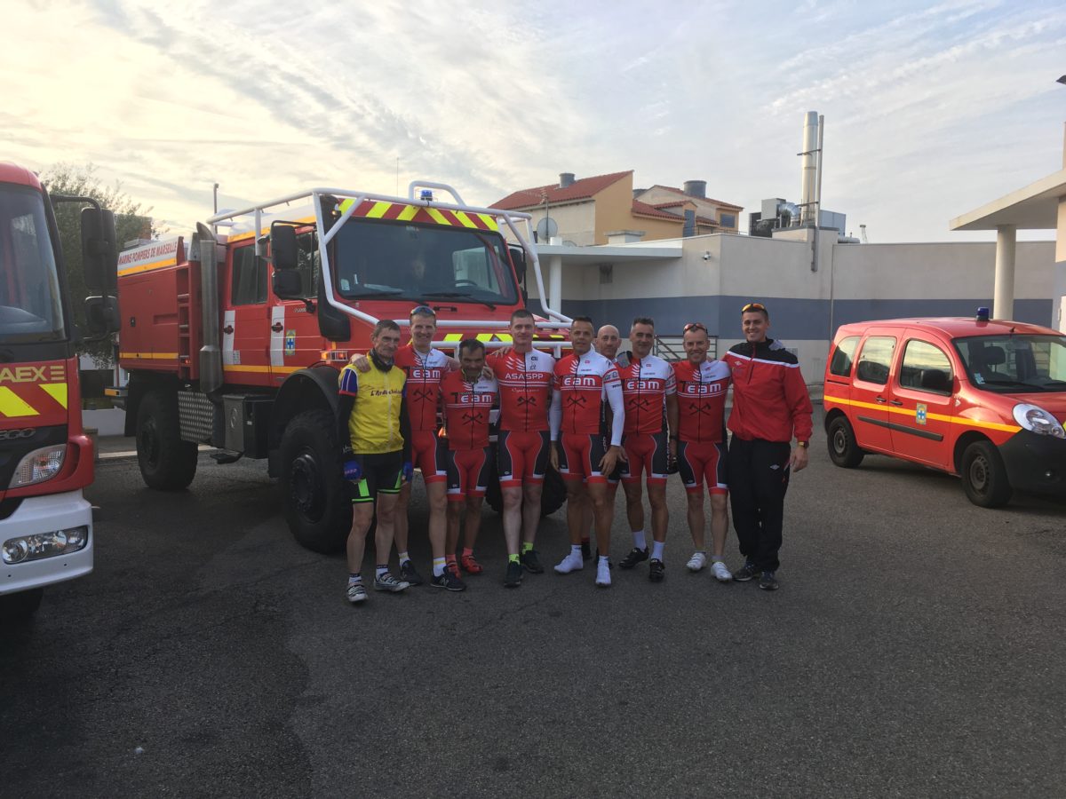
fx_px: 893
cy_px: 400
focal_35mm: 29
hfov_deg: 61.7
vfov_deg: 48.2
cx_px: 533
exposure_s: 1/310
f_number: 2.2
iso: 25
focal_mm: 4.15
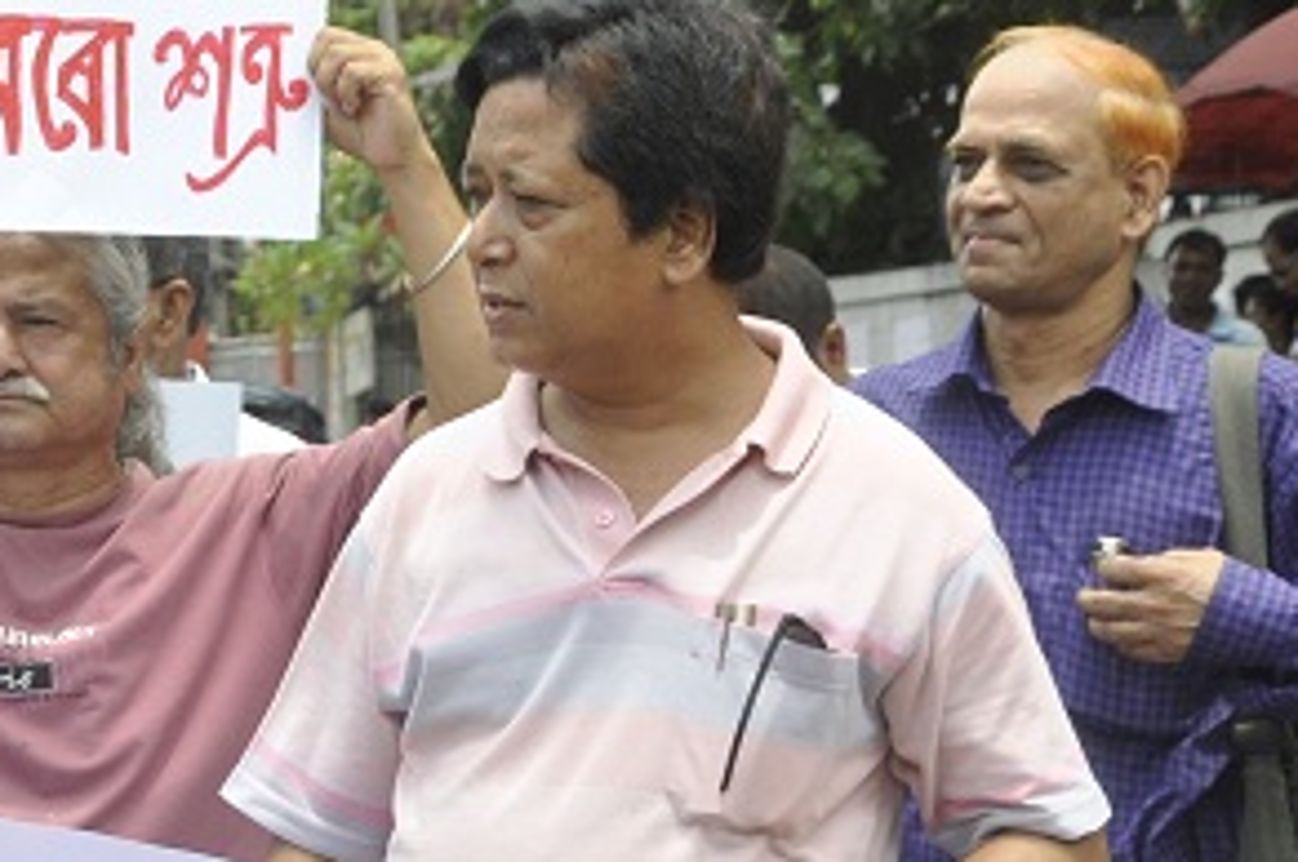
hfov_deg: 13.0
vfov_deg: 8.9
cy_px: 584
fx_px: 5546
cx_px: -264
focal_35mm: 154
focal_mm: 30
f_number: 6.3
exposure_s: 1/500
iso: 400
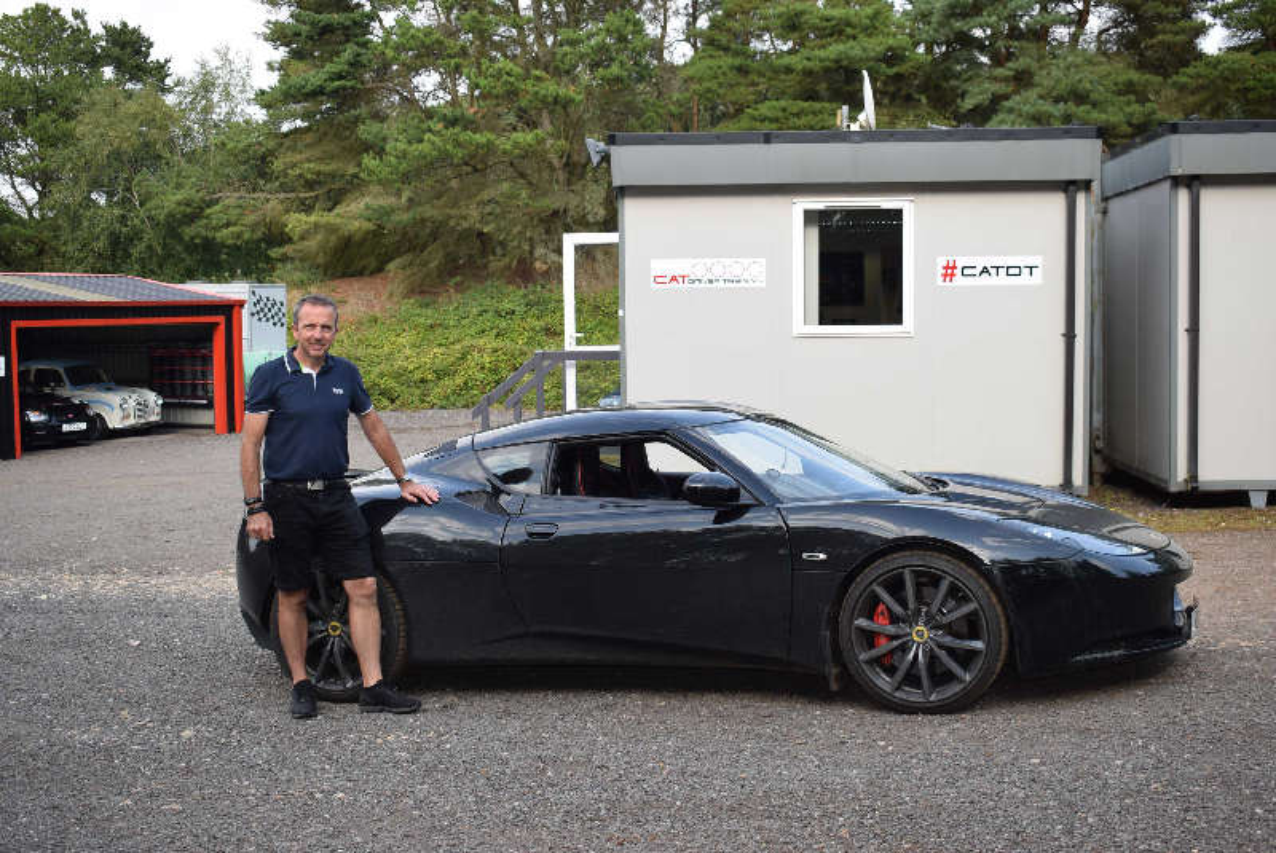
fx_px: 1596
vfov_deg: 29.9
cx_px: 638
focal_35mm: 45
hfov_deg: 43.6
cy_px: 426
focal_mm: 30
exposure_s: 1/125
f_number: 5.6
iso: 100
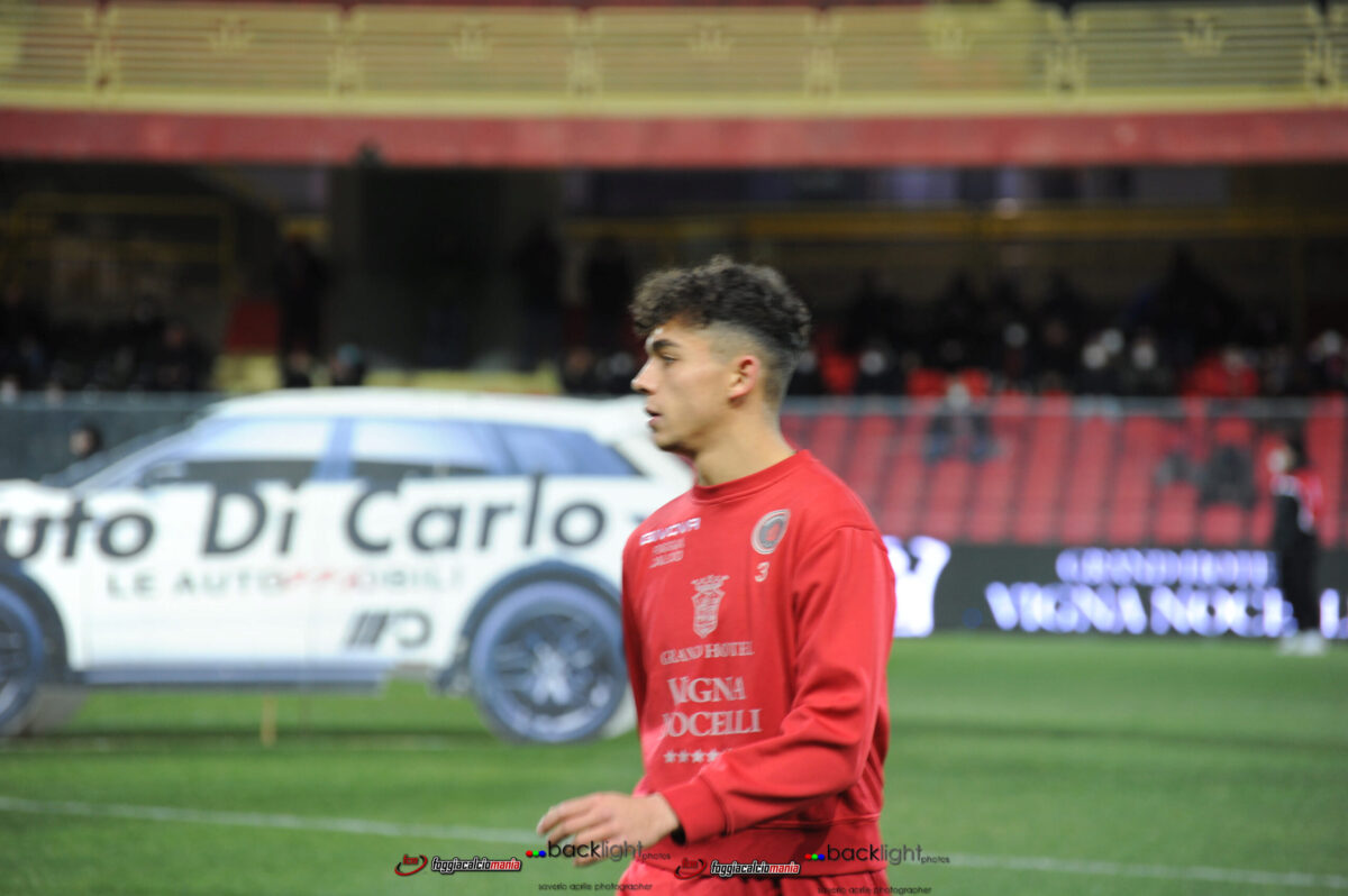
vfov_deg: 7.6
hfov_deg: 11.4
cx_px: 674
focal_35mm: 180
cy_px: 448
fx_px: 6734
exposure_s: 1/60
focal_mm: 180
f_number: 5.6
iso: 560
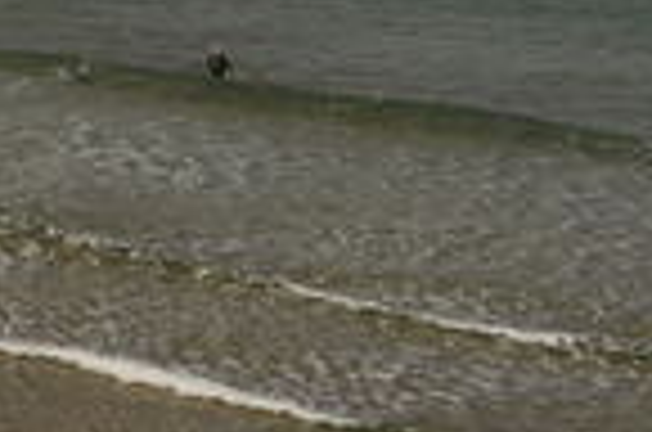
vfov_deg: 7.7
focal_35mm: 173
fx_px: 3126
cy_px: -259
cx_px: -1241
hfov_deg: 9.5
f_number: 10
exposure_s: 1/400
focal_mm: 18
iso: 320
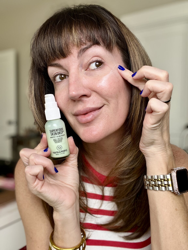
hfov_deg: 46.8
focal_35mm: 30
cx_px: 94
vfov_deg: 60.0
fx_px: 217
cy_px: 125
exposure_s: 1/121
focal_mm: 2.71
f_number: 2.2
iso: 50
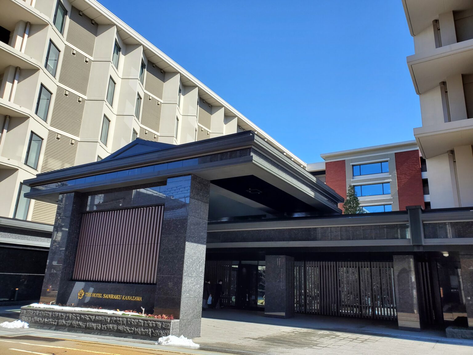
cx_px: 236
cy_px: 178
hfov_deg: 67.3
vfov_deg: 53.1
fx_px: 355
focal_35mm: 26
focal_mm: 4.3
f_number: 2.4
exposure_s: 1/934
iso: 50
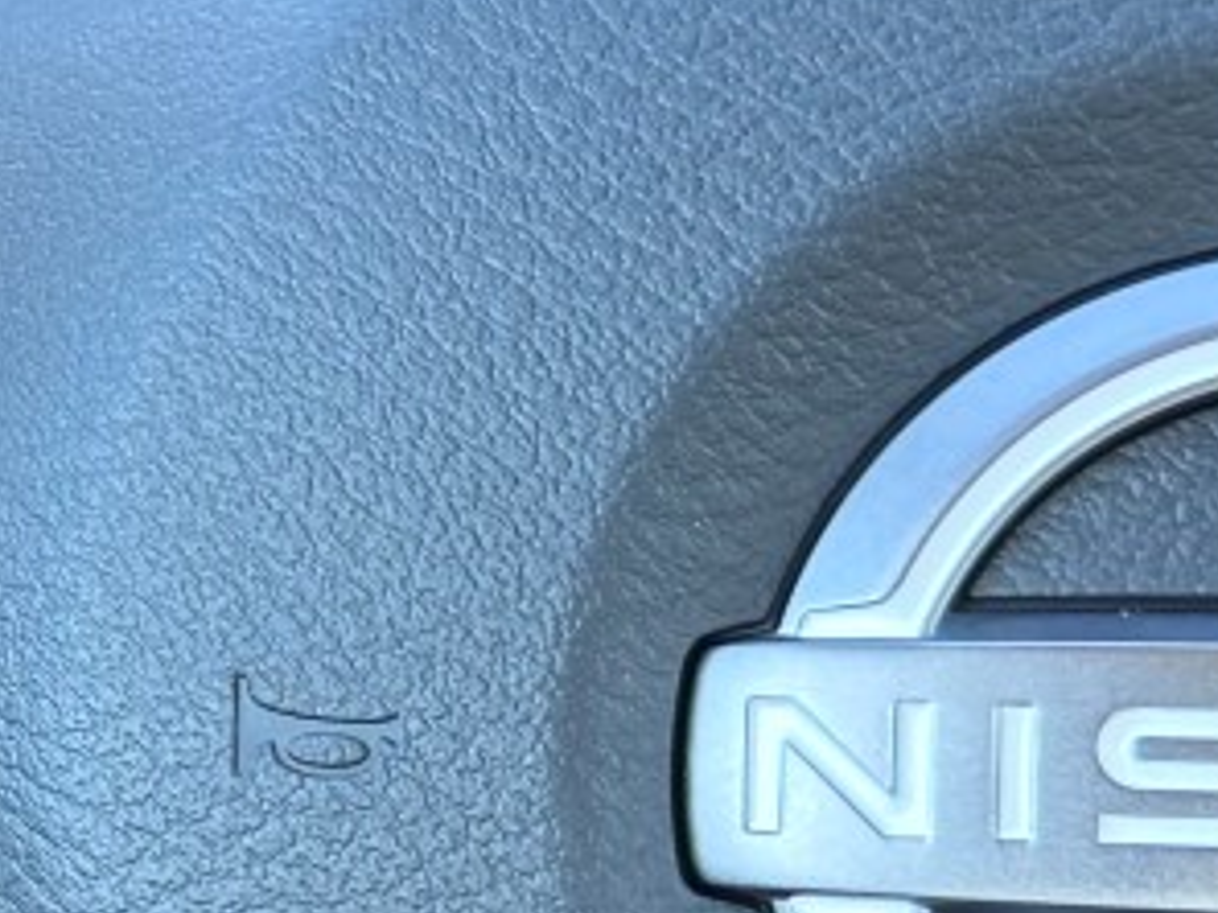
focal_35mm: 166
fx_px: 5841
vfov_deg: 8.9
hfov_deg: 11.2
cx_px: -827
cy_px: 679
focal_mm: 6.86
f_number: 1.78
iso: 100
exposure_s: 1/60
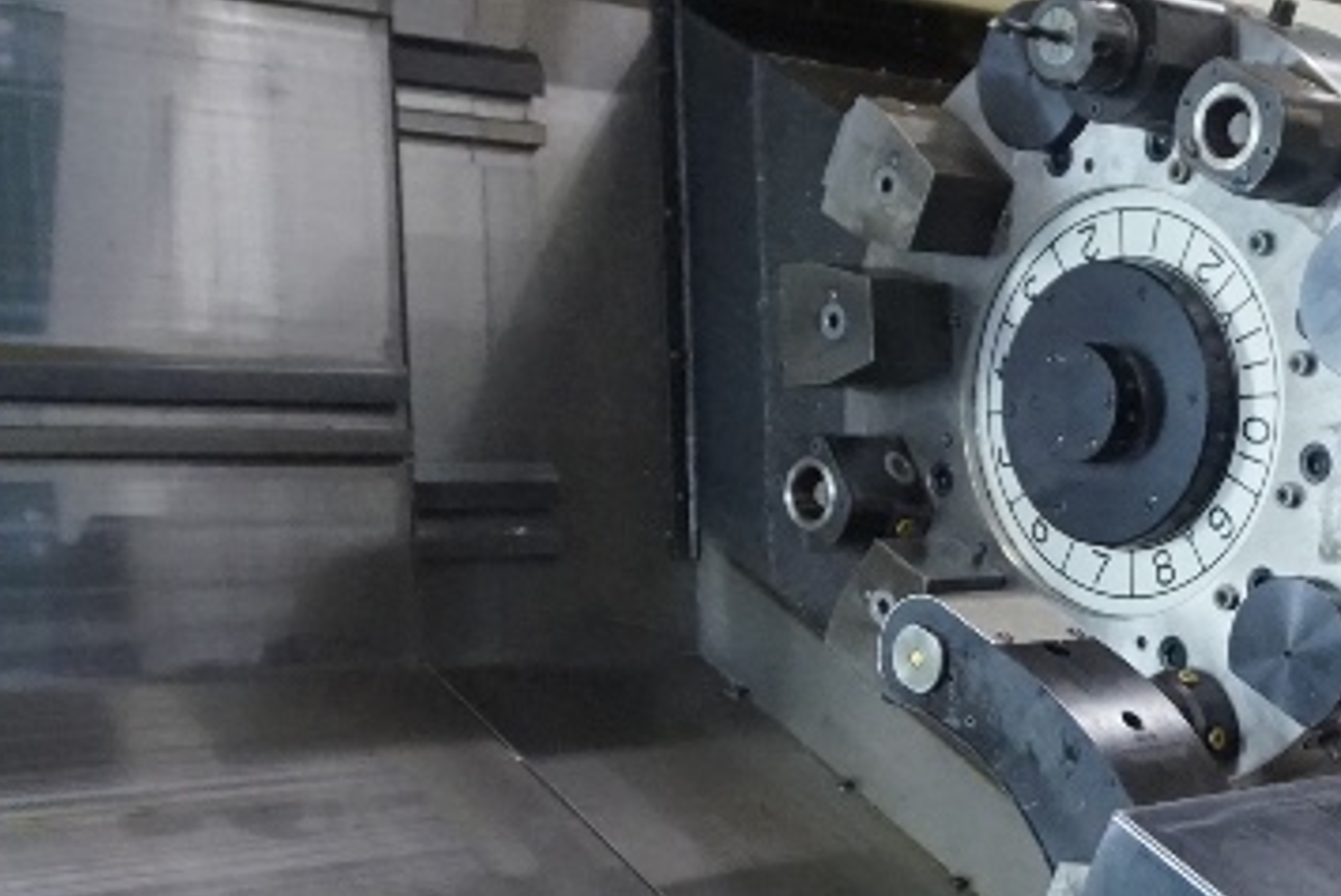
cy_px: 804
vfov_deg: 19.4
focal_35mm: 69
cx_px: 1273
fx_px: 2572
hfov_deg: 27.8
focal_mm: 16
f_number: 3.5
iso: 3200
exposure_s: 1/100
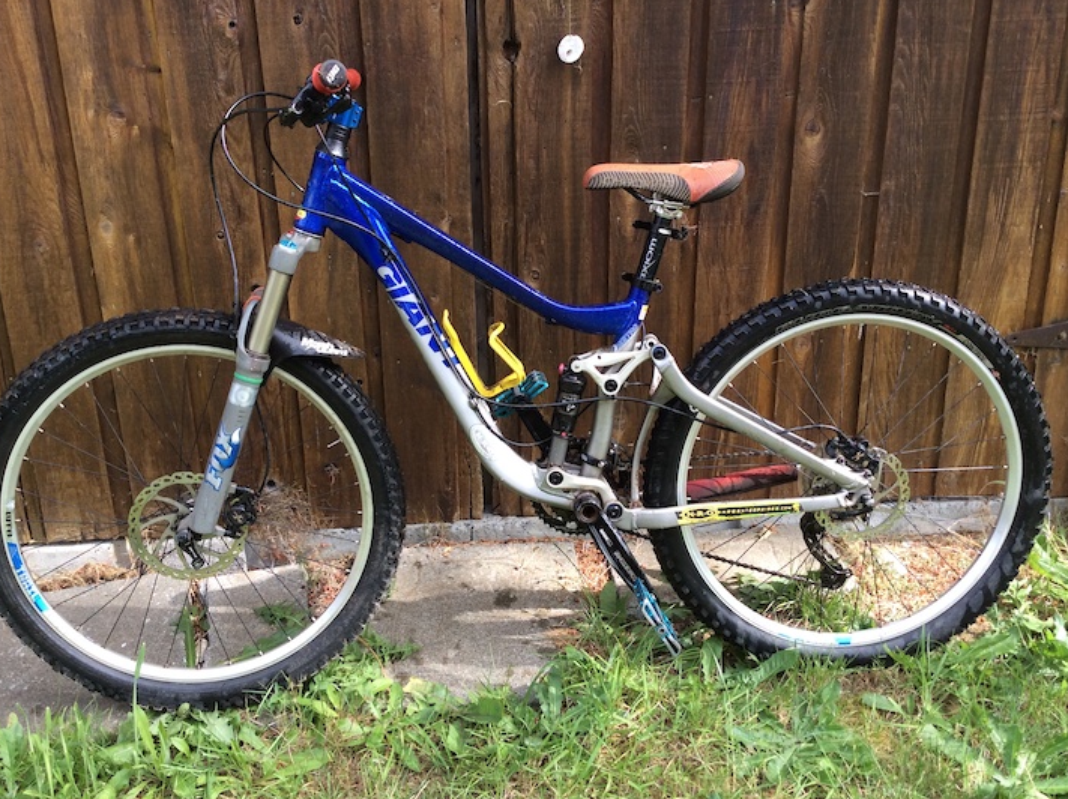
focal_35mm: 36
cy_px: 359
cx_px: 508
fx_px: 1110
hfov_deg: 51.4
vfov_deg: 39.6
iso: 32
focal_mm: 3.3
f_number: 2.4
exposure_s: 1/180
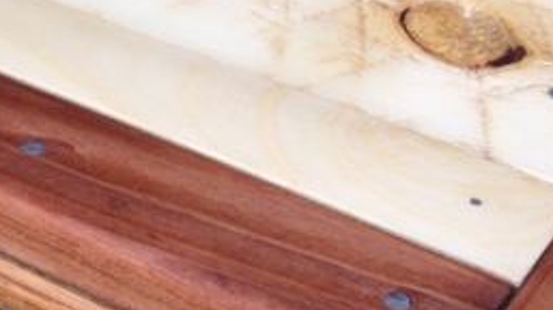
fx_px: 1392
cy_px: 284
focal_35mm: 95
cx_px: 183
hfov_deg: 22.4
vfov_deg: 12.6
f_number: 2.4
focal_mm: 4.28
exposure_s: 1/209
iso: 64
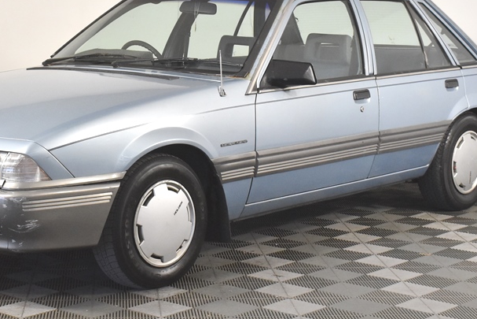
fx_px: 1140
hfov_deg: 23.6
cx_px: 171
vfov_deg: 15.9
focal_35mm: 86
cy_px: 125
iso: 1600
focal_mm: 34
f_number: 9
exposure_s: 1/320
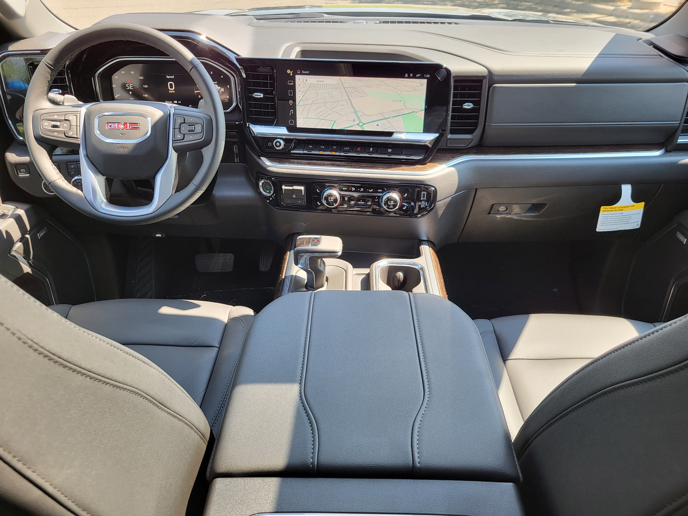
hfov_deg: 67.3
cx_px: 344
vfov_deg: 53.1
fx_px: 517
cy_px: 258
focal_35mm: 26
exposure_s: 1/126
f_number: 1.8
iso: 40
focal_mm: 5.4
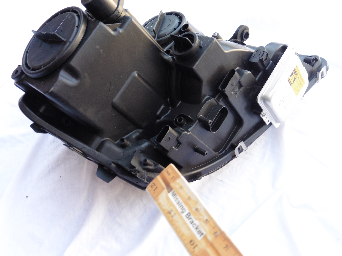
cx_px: 171
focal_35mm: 34
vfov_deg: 41.8
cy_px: 128
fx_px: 336
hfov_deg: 54.0
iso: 160
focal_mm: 6.1
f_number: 3.7
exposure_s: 1/80
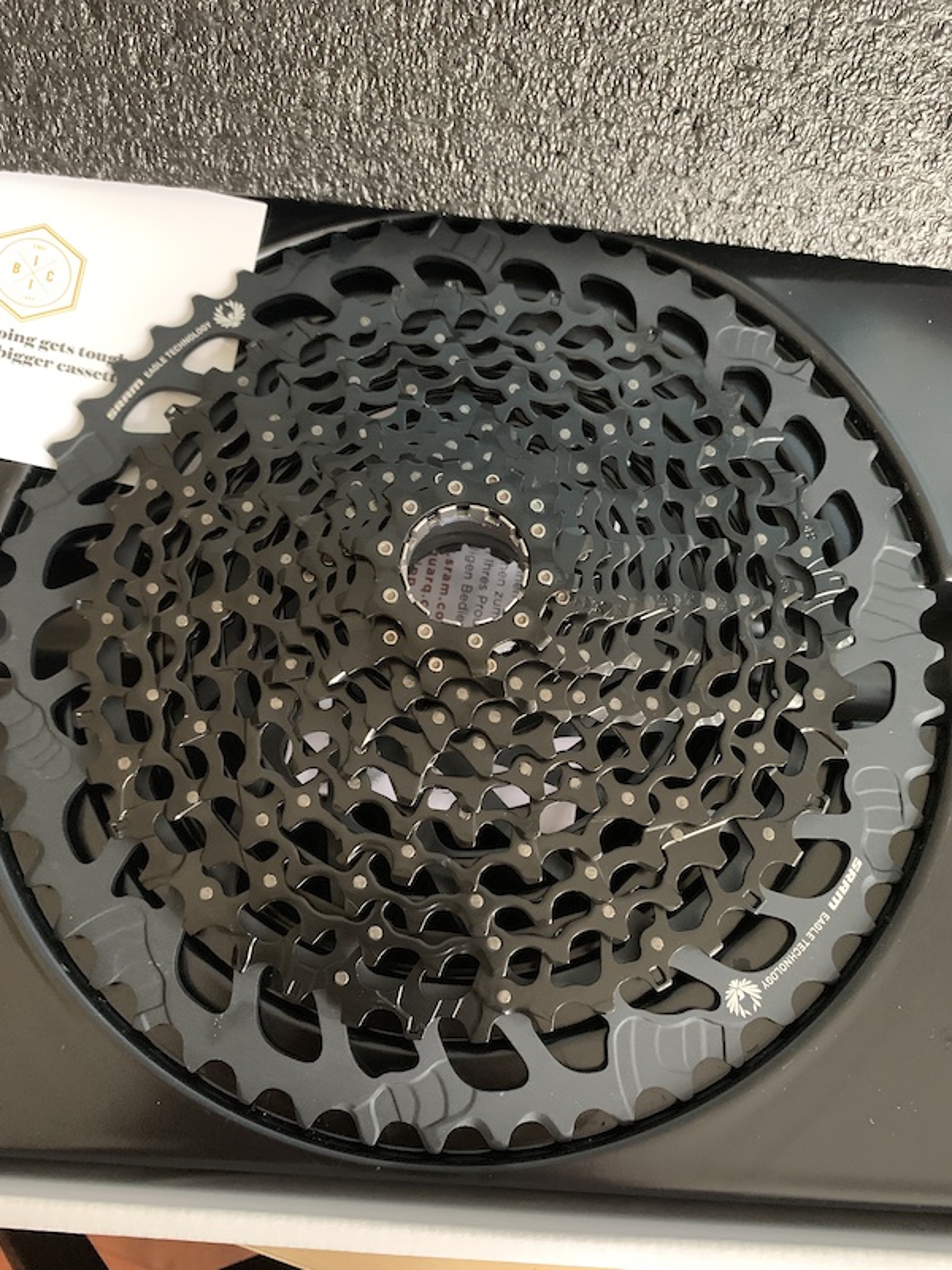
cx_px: 476
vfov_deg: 67.3
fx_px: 953
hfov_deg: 53.1
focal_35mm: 26
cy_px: 635
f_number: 1.8
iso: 800
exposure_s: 1/30
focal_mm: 4.25
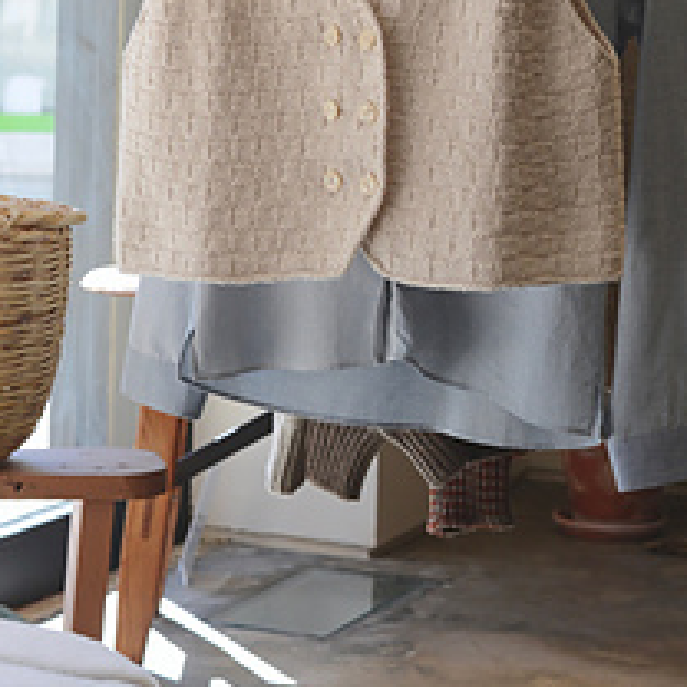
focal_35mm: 102
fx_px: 2290
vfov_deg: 16.7
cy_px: 17
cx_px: 467
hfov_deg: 17.0
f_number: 4.5
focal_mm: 50
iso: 1000
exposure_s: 1/500
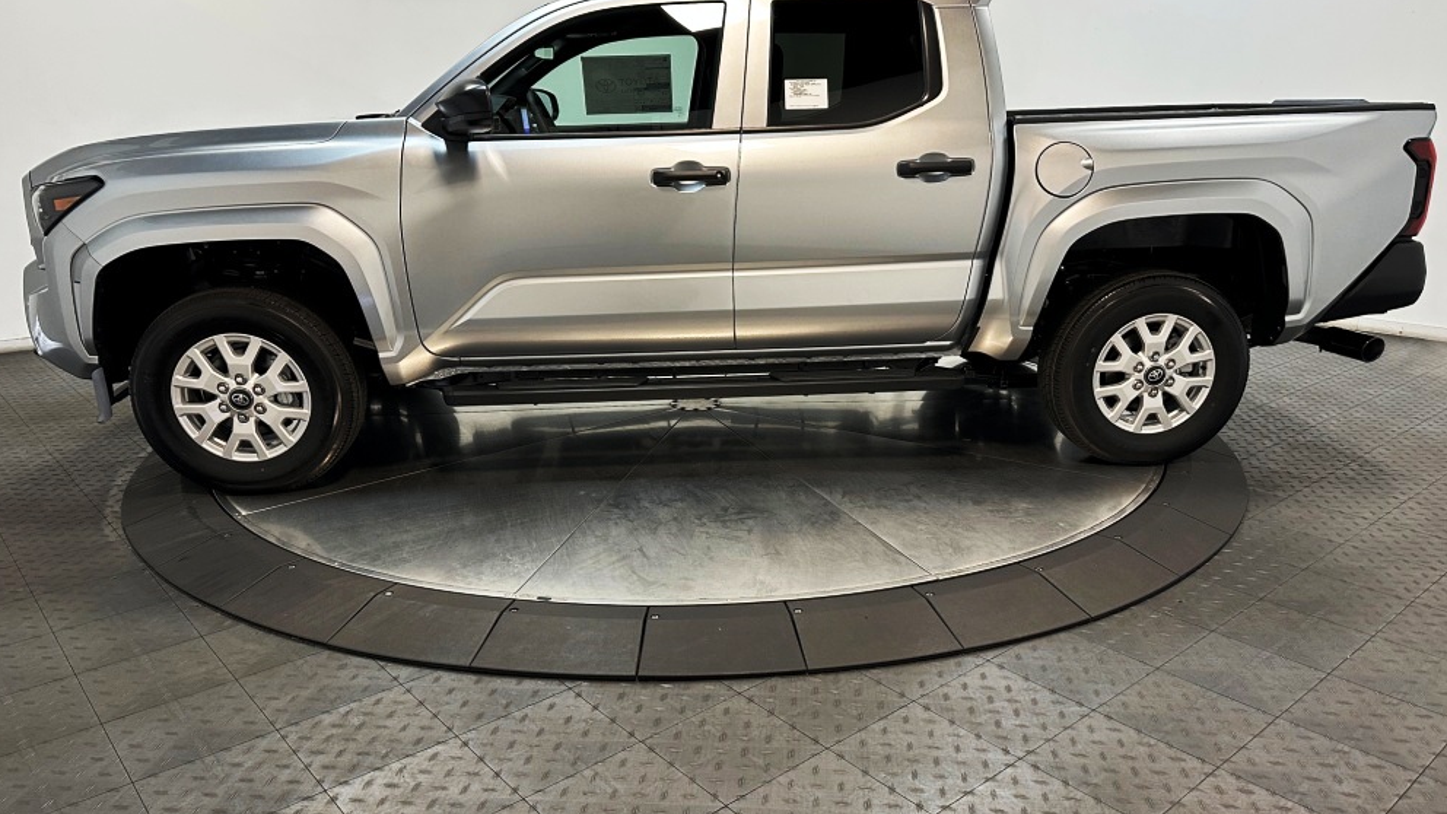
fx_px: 1036
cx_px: 728
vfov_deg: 42.9
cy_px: 425
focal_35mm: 27
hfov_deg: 69.9
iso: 320
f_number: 1.78
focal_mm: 6.86
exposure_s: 1/60
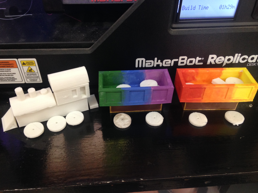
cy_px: 96
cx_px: 129
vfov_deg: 42.9
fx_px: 246
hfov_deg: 55.4
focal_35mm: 33
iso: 160
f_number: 2.4
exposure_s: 1/20
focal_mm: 4.12
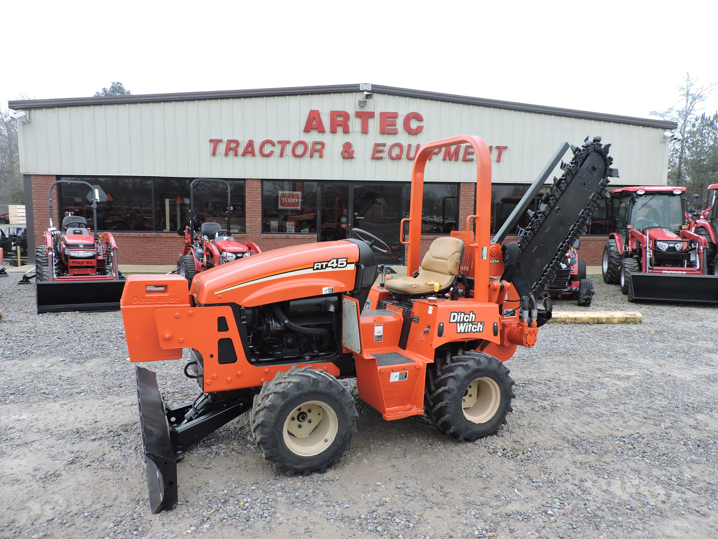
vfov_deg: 56.8
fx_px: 498
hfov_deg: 71.6
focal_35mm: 24
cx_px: 359
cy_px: 270
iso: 100
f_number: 3
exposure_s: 1/125
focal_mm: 4.3
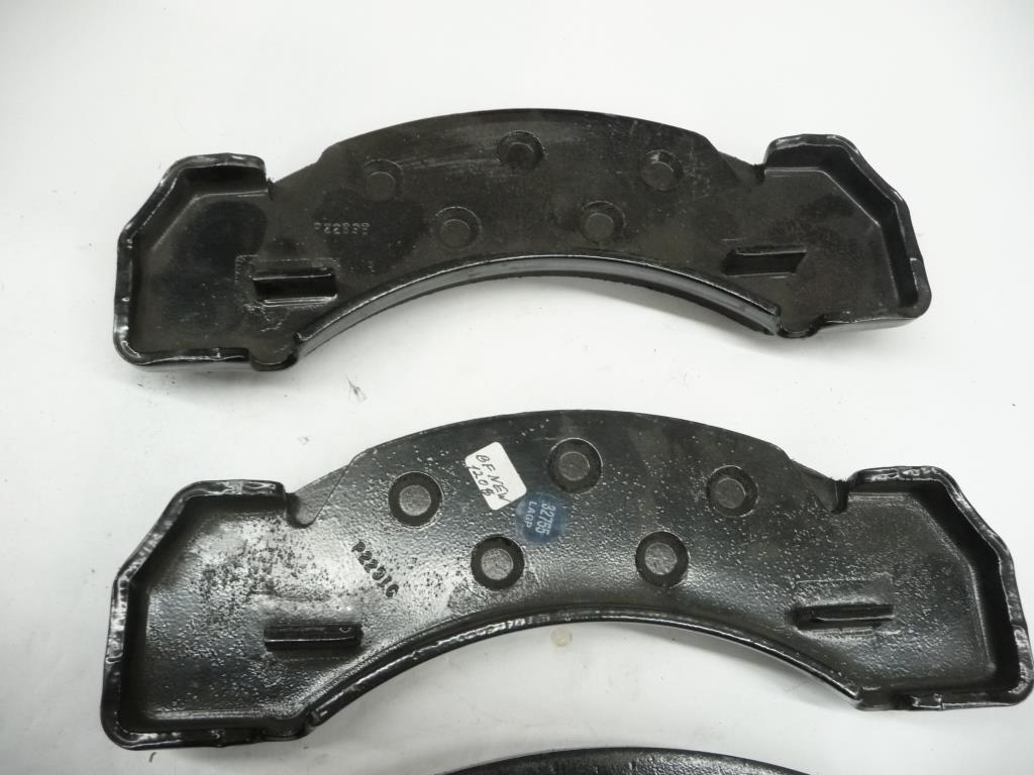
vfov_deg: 49.7
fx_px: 836
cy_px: 388
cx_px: 517
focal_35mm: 28
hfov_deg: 63.4
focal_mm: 4.7
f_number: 3.3
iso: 320
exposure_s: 1/30
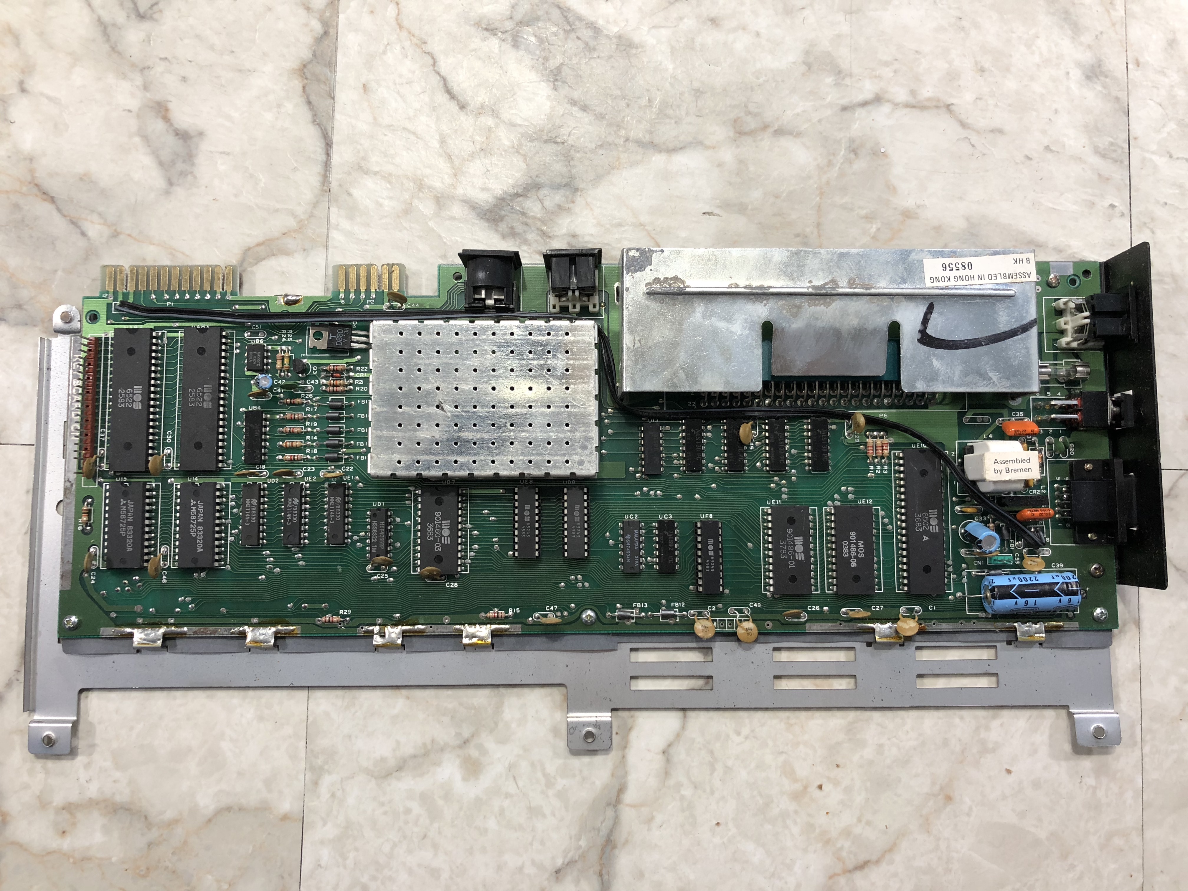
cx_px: 594
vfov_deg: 49.7
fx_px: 961
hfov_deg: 63.4
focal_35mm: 28
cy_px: 446
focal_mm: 4
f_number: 1.8
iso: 40
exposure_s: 1/24
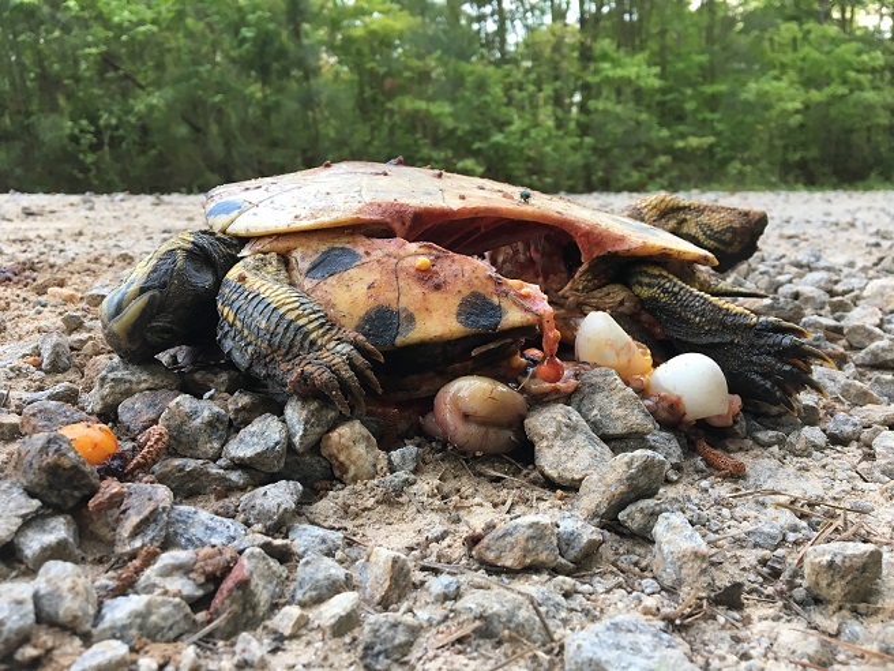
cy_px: 336
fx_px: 749
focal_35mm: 29
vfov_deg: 48.2
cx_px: 447
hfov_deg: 61.7
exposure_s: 1/30
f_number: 2.2
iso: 32
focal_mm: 4.15
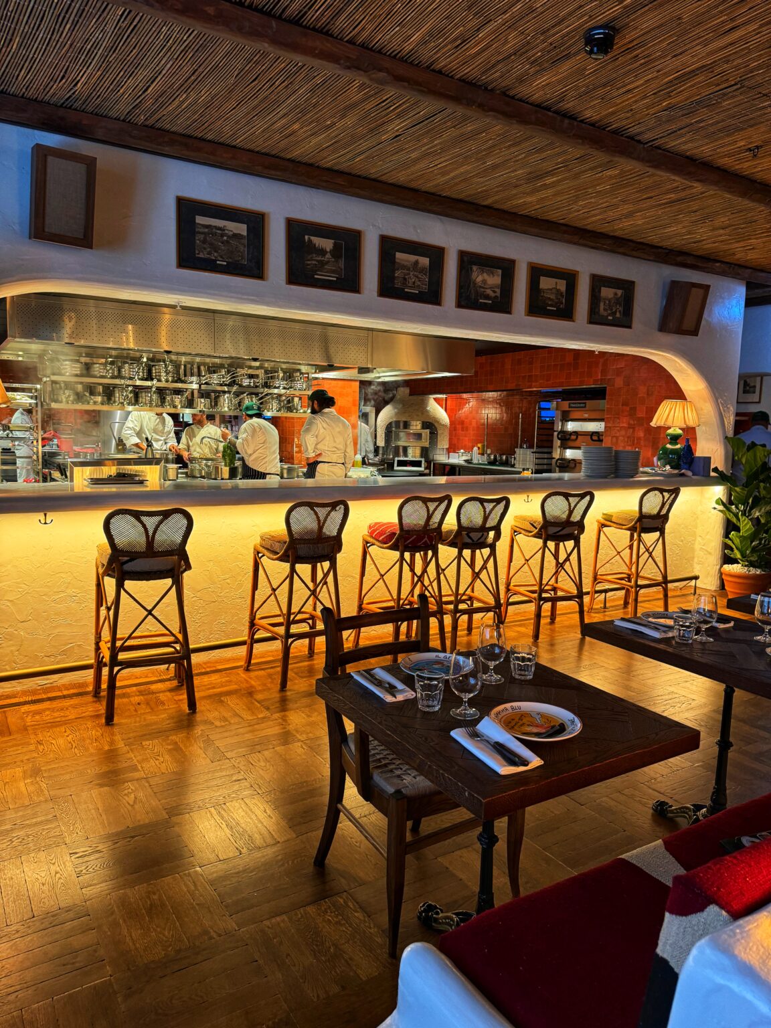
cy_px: 514
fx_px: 713
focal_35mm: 24
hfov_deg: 56.8
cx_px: 386
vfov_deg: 71.6
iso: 250
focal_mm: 6.76
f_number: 1.78
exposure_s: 1/50
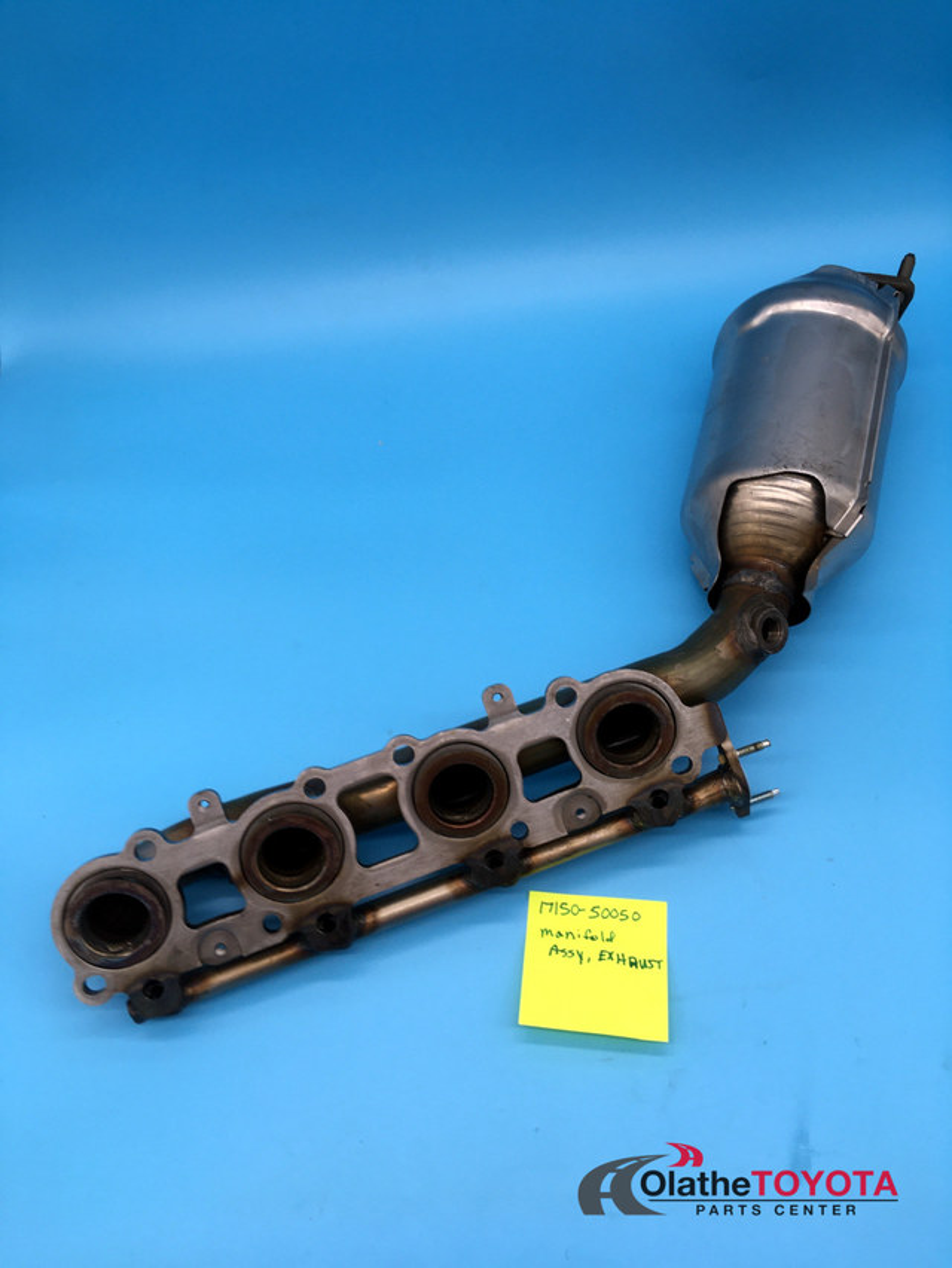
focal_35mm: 29
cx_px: 476
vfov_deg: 61.7
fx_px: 1063
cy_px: 634
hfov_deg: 48.2
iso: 25
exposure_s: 1/60
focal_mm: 4.15
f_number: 2.2
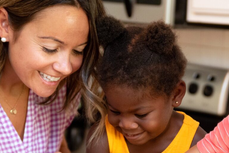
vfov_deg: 10.5
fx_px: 815
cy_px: 198
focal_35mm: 128
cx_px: 133
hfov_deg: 16.0
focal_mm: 48
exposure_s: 1/200
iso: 1250
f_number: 3.2
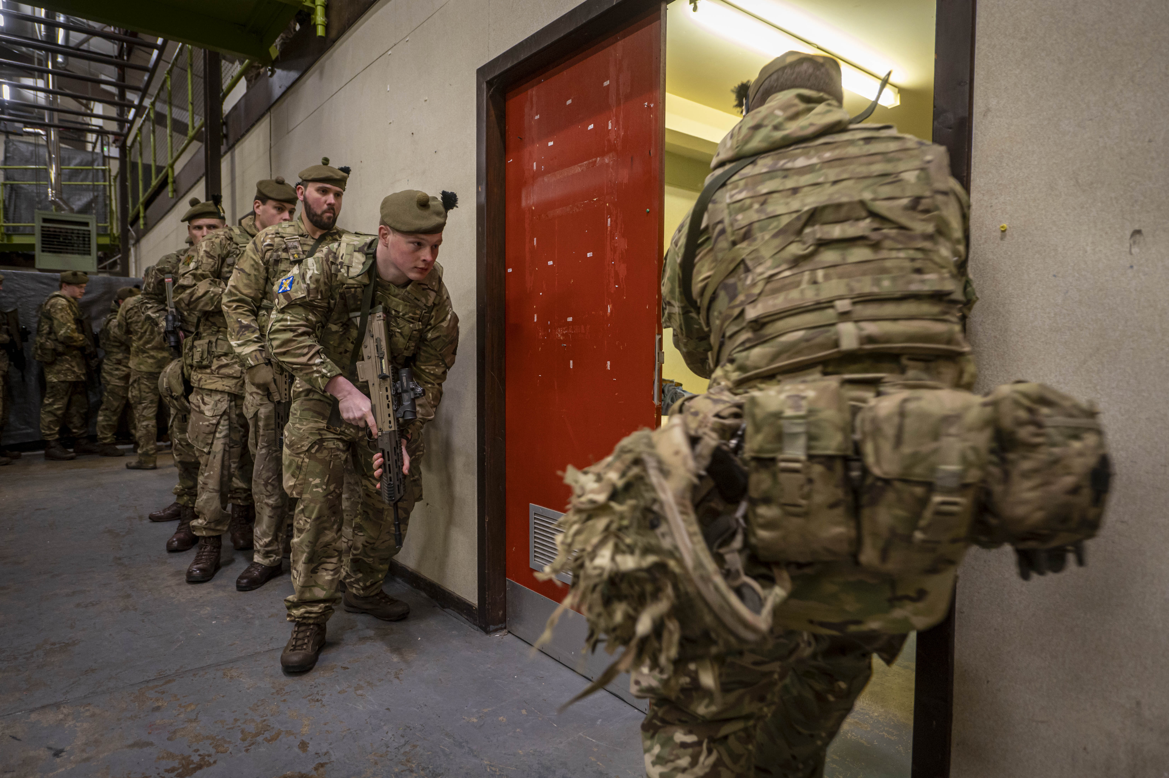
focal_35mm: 21
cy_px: 389
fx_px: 681
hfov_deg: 81.2
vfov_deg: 59.4
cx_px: 584
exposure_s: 1/125
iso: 1600
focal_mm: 21
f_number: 2.8
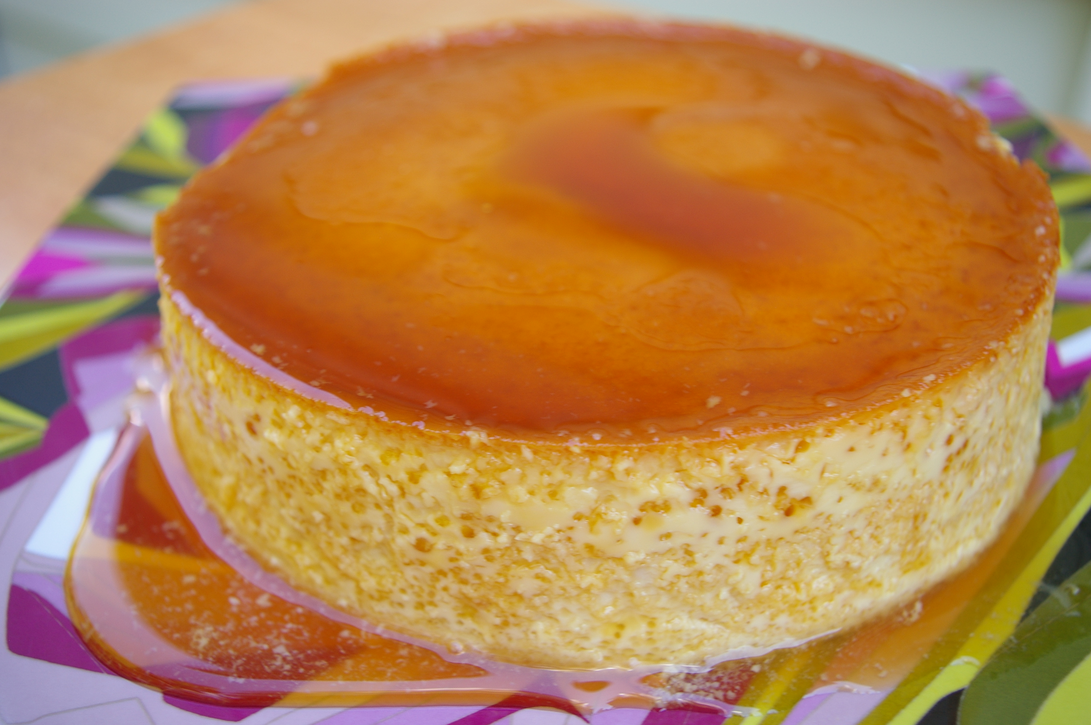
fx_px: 1181
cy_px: 362
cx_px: 546
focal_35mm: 39
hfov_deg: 49.6
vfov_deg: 34.1
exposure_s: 1/60
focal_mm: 26
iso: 200
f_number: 4.5
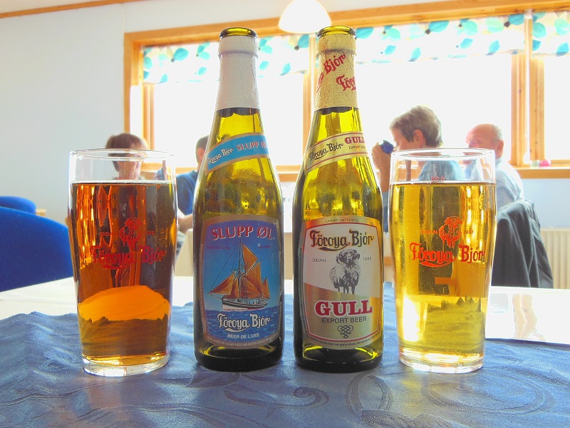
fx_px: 560
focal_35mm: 34
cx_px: 285
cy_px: 214
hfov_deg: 54.0
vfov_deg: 41.8
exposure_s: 1/10
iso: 200
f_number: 3.9
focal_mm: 6
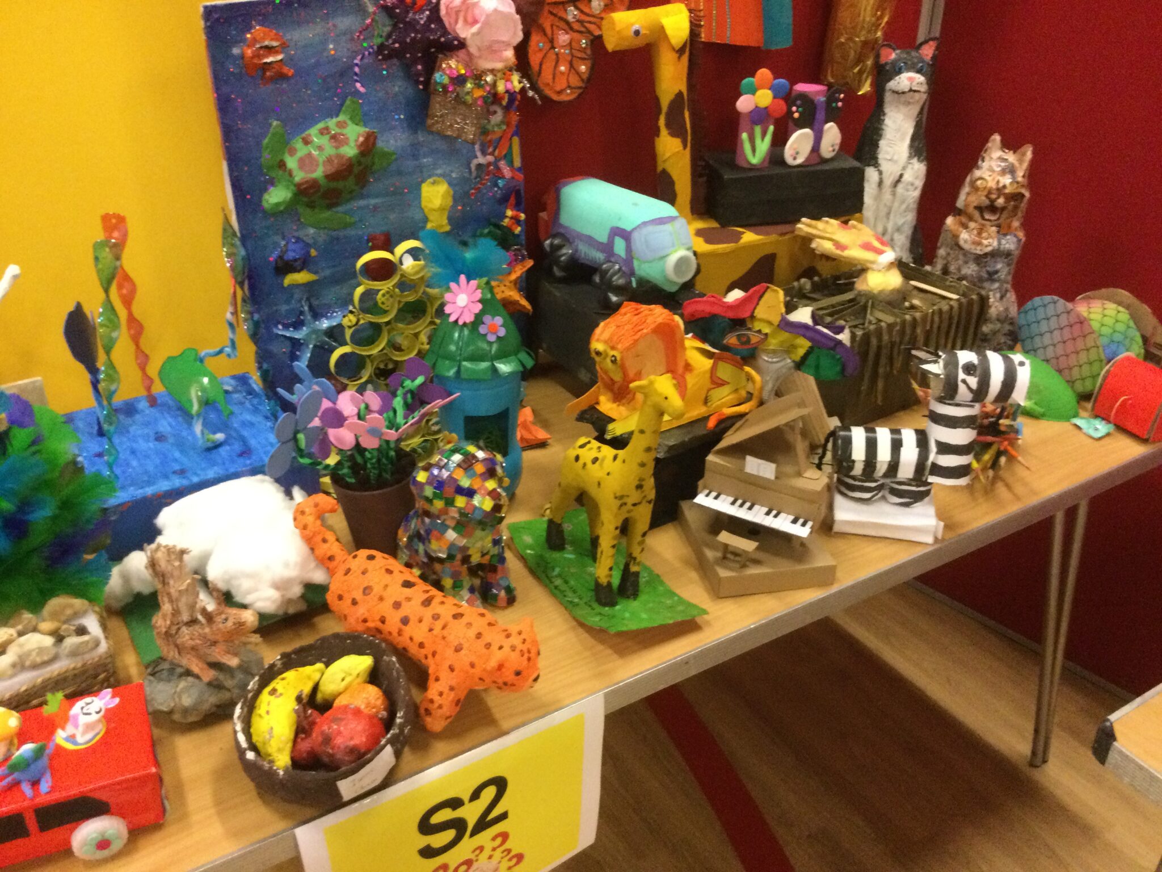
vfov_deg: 45.4
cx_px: 581
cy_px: 436
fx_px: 1041
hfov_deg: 58.4
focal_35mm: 31
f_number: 2.4
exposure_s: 1/17
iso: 200
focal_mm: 3.3
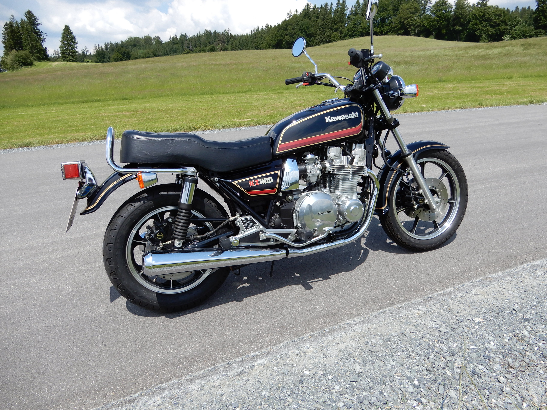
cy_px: 205
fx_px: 379
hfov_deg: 71.6
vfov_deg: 56.8
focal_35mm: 24
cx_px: 274
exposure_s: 1/1000
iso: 80
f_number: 3.4
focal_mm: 4.3
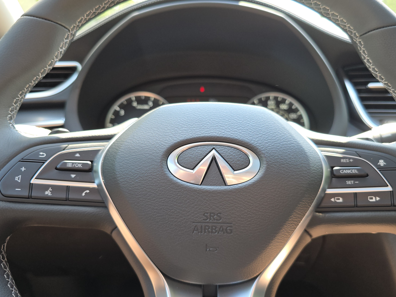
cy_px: 158
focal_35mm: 27
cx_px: 206
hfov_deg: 65.3
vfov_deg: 51.3
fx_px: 309
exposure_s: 1/180
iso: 50
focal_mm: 6.3
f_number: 1.7
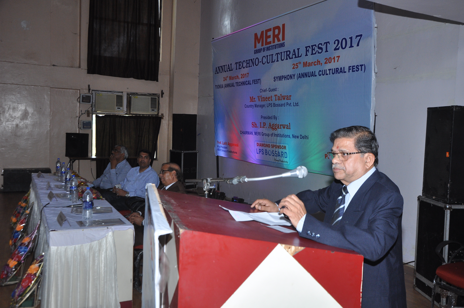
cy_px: 154
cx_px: 232
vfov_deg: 41.6
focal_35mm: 32
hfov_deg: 59.6
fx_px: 406
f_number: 6.3
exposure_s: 1/125
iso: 500
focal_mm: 21
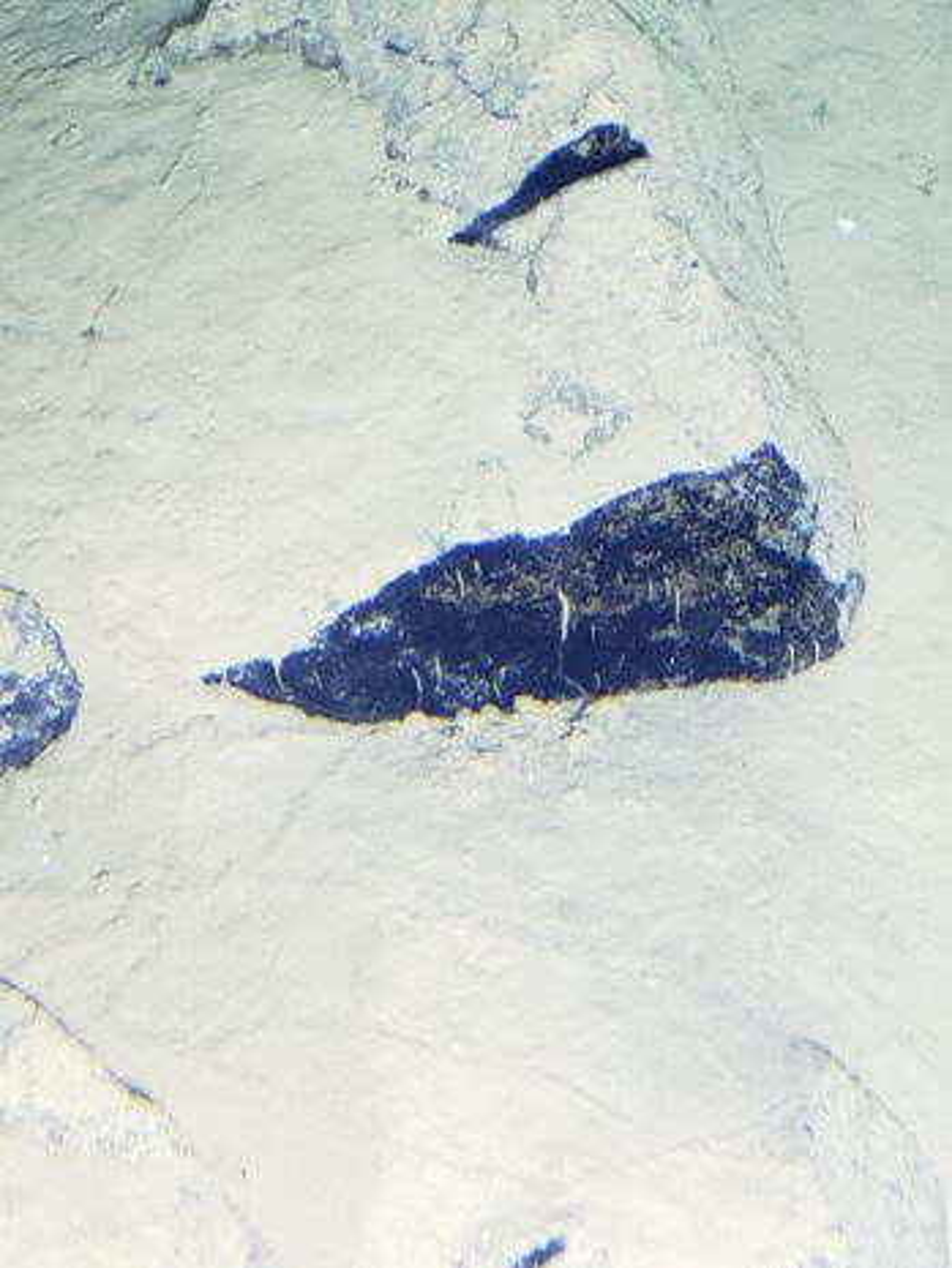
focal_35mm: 26
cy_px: 634
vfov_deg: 67.3
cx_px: 476
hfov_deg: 53.1
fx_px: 953
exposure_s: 1/33
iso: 250
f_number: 2.4
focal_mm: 4.3
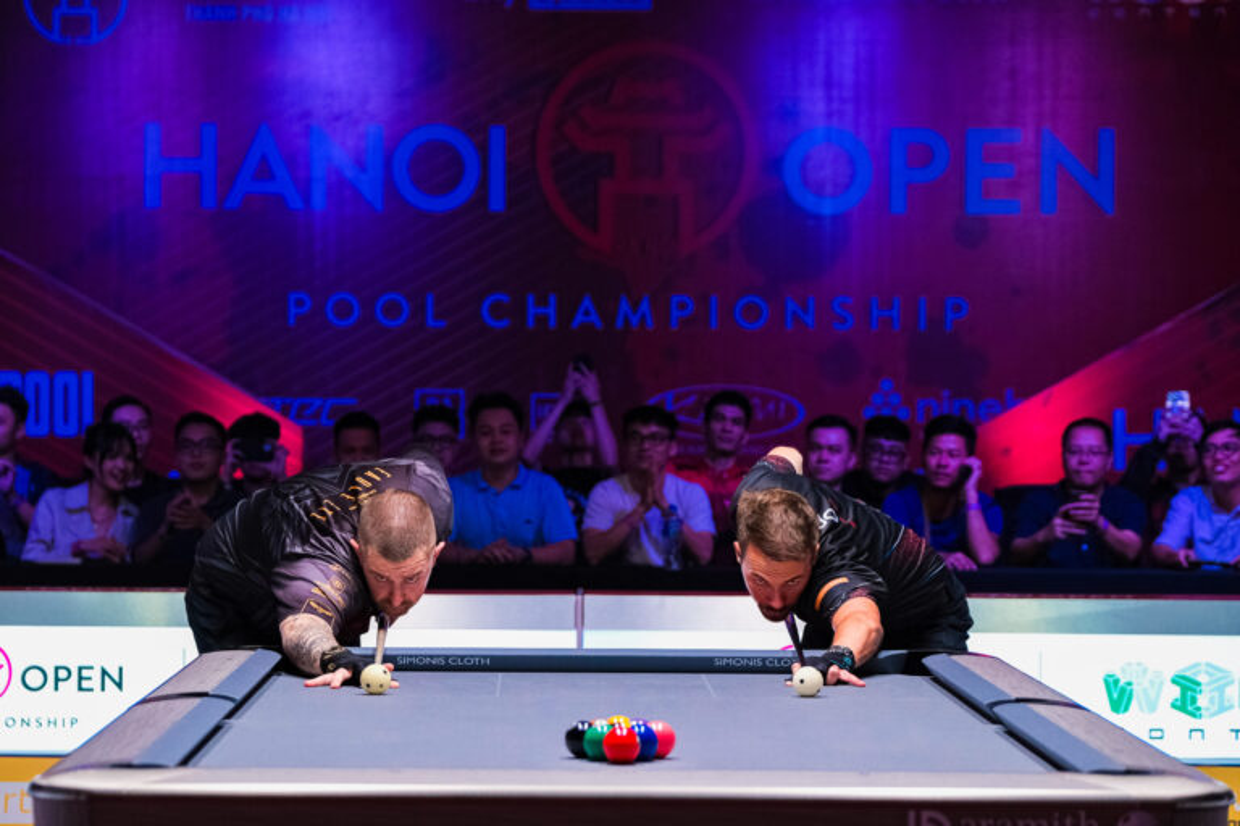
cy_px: 413
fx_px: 3995
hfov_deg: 17.6
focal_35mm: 116
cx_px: 620
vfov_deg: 11.8
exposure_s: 1/500
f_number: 3.2
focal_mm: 77.3
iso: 2000
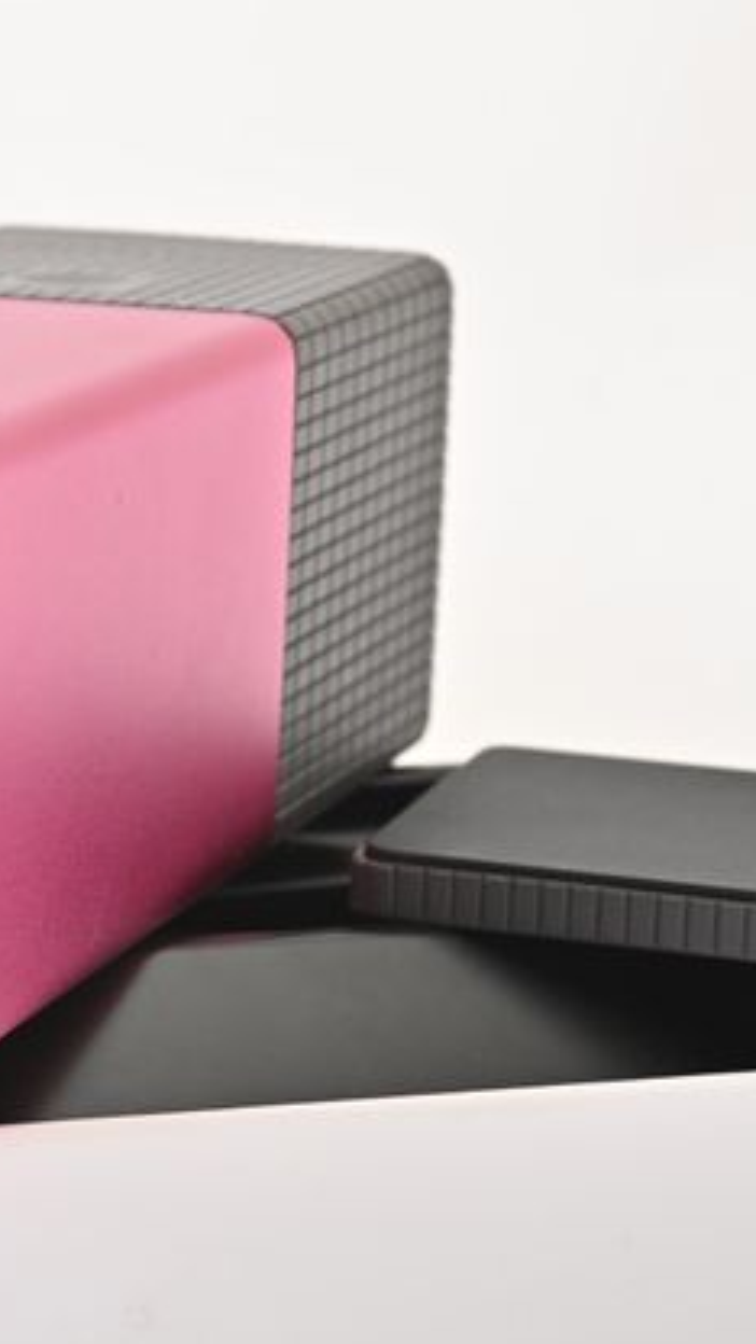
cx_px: -391
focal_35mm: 136
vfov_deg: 15.8
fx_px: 4847
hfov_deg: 8.7
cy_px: 853
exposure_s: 1/200
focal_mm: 60
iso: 100
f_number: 16
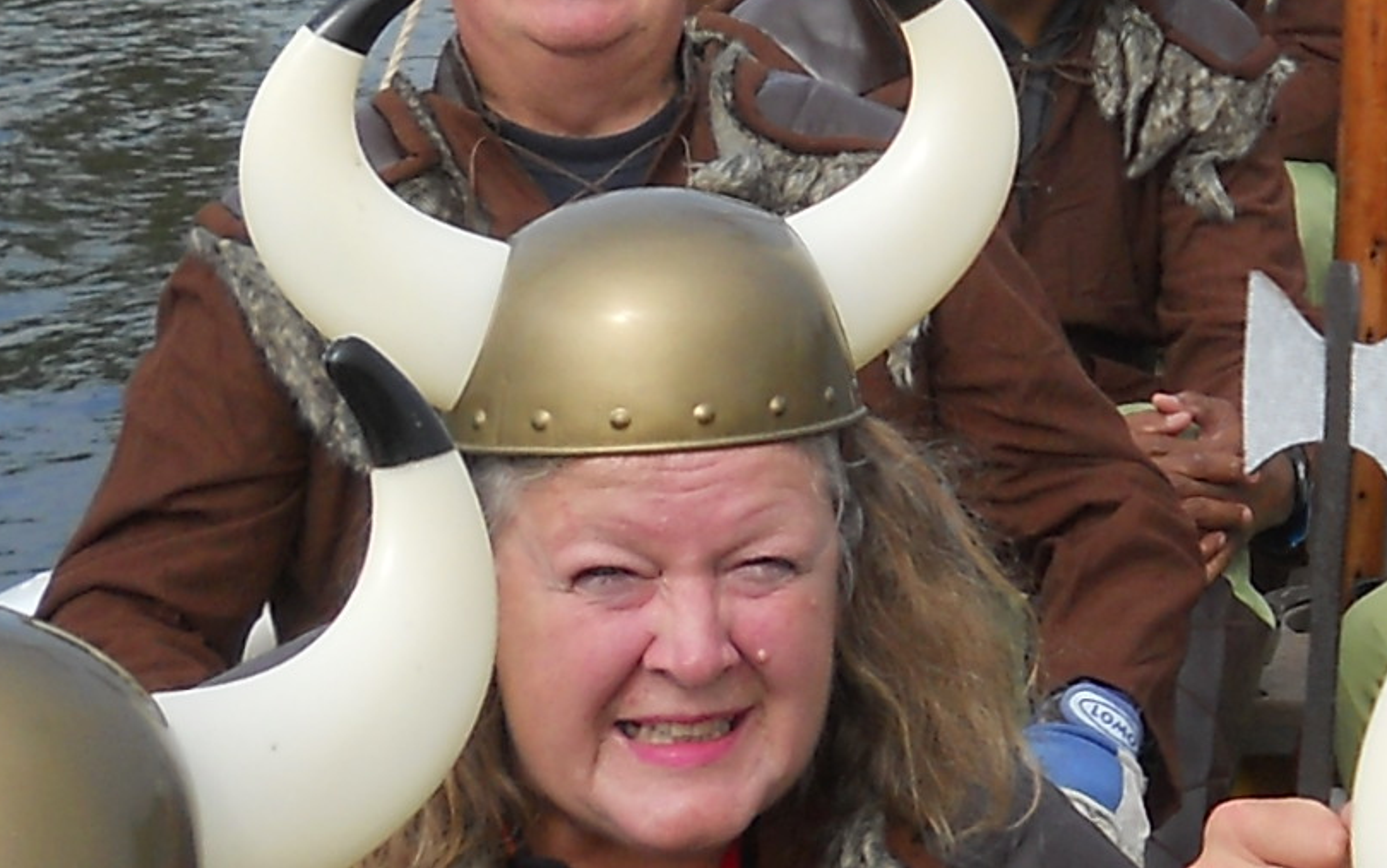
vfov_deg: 9.4
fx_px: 5256
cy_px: 80
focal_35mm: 139
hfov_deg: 14.6
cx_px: 1598
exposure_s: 1/320
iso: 80
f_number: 5.5
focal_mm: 6.72
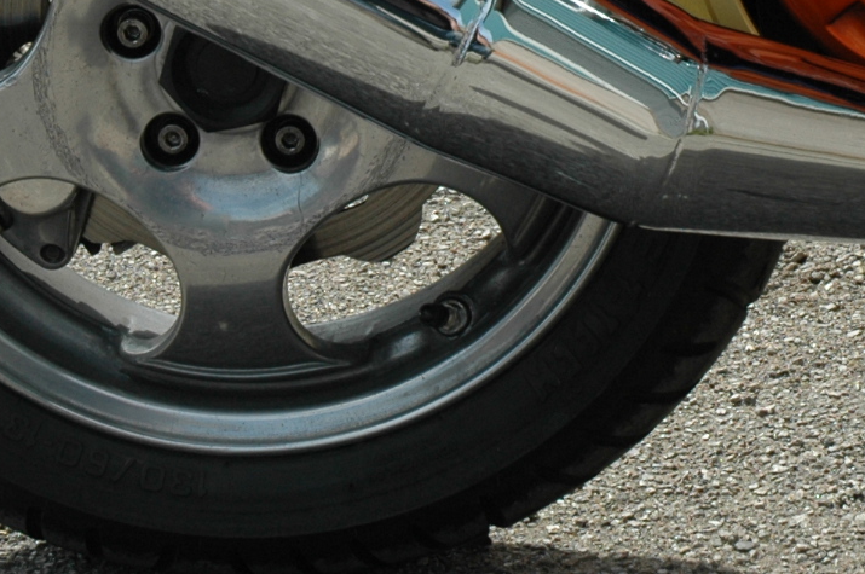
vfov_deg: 8.1
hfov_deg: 12.5
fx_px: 3950
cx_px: 563
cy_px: -296
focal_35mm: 165
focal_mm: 35
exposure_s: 1/320
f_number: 9
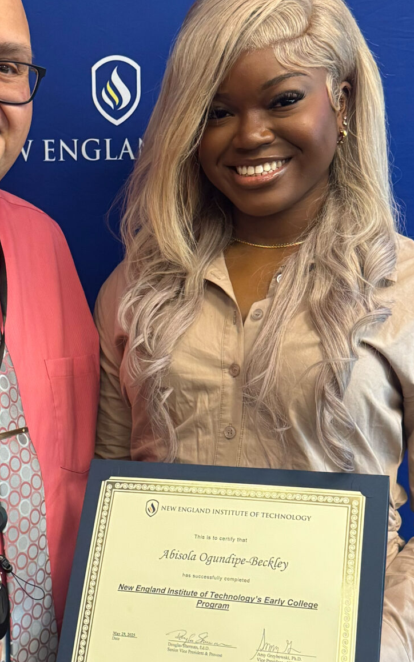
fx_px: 2275
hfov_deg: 10.4
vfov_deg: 16.6
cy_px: 334
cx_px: 90
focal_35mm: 126
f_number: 4
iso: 2000
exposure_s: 1/80
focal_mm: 70
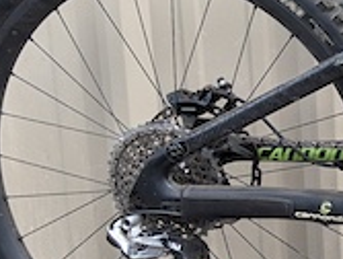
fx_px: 1281
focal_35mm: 129
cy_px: -25
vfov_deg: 11.4
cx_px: 690
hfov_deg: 13.2
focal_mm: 4.44
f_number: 1.8
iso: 57
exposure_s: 1/935
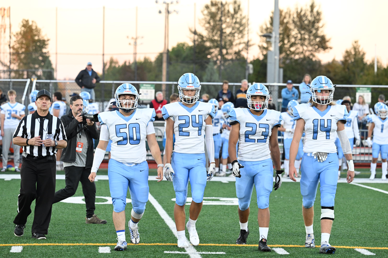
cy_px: 129
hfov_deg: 15.8
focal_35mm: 130
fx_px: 1401
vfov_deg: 10.5
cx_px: 194
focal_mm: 130
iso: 2500
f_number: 4.5
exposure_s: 1/640
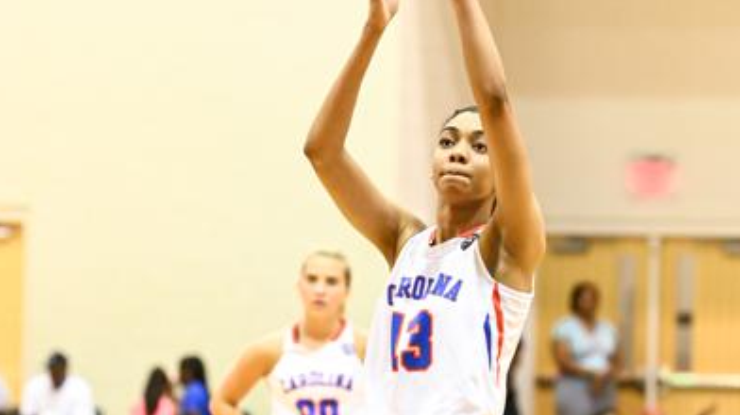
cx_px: 368
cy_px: 473
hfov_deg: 9.0
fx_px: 4726
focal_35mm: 241
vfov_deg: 5.0
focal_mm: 150
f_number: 4.5
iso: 8000
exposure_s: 1/400
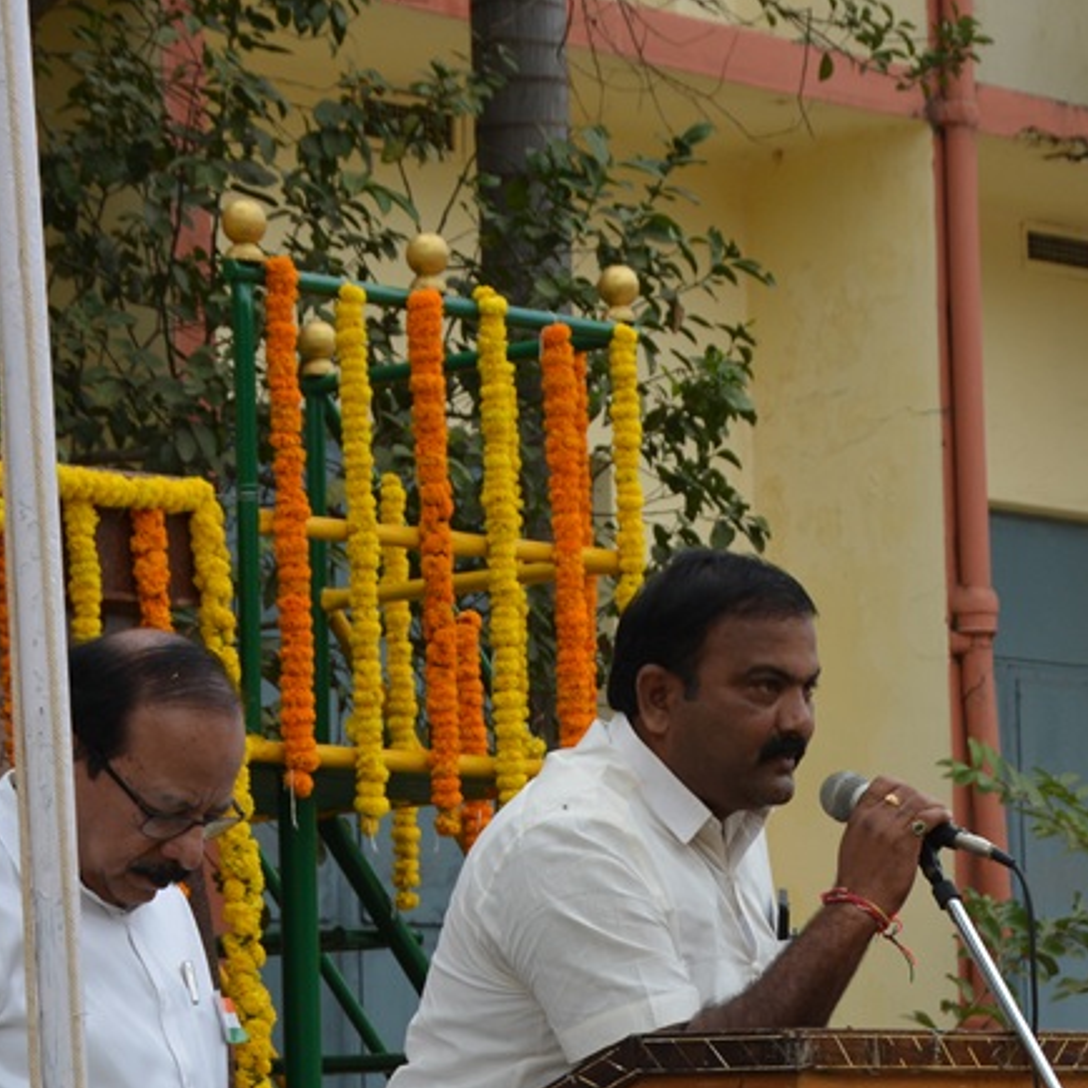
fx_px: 5263
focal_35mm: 148
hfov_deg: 11.7
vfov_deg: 11.7
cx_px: 968
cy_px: 908
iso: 200
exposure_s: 1/200
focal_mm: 42
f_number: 7.1
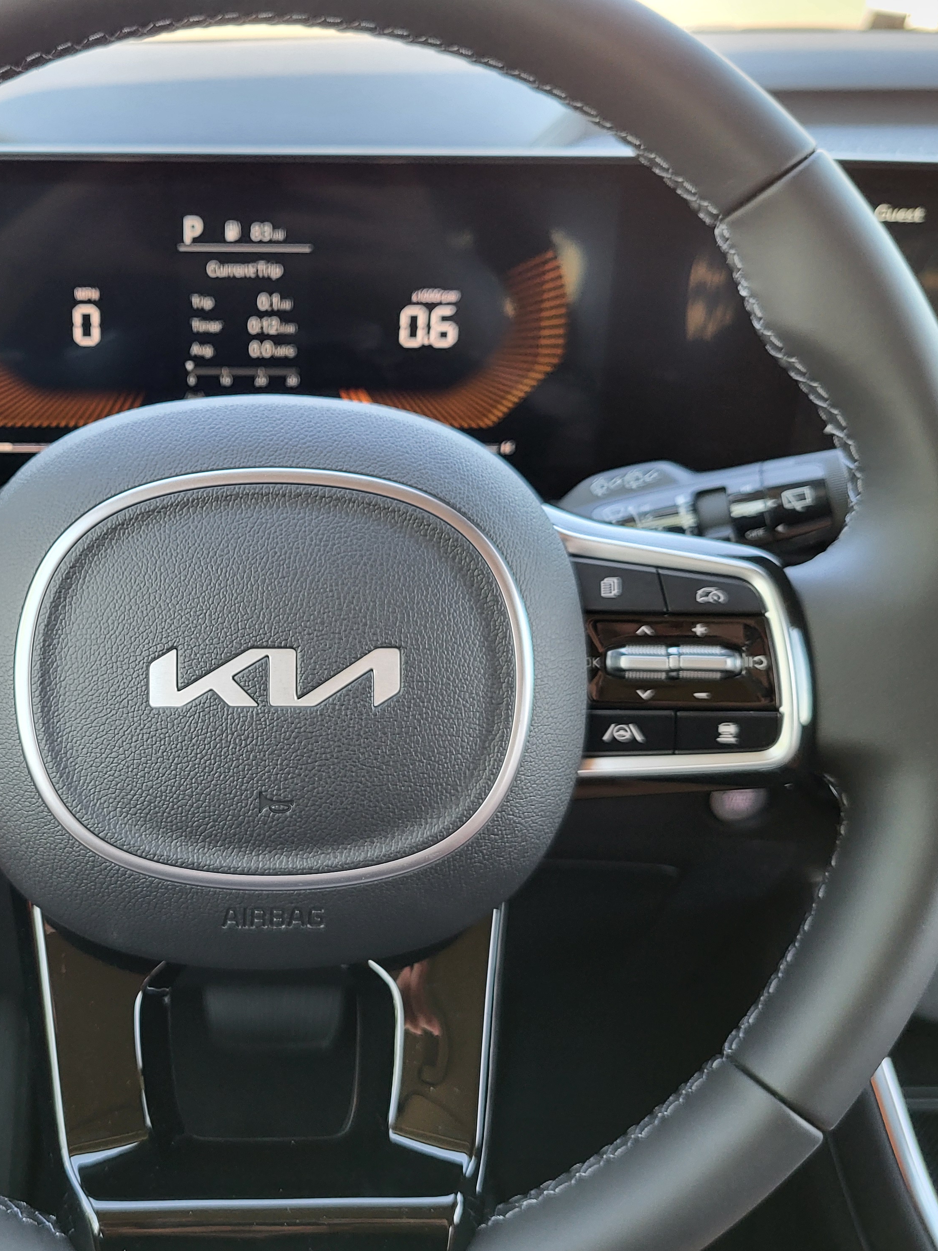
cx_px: 206
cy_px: 624
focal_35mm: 35
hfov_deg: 39.3
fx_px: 1264
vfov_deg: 52.6
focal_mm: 5.4
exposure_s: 1/120
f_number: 1.8
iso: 160
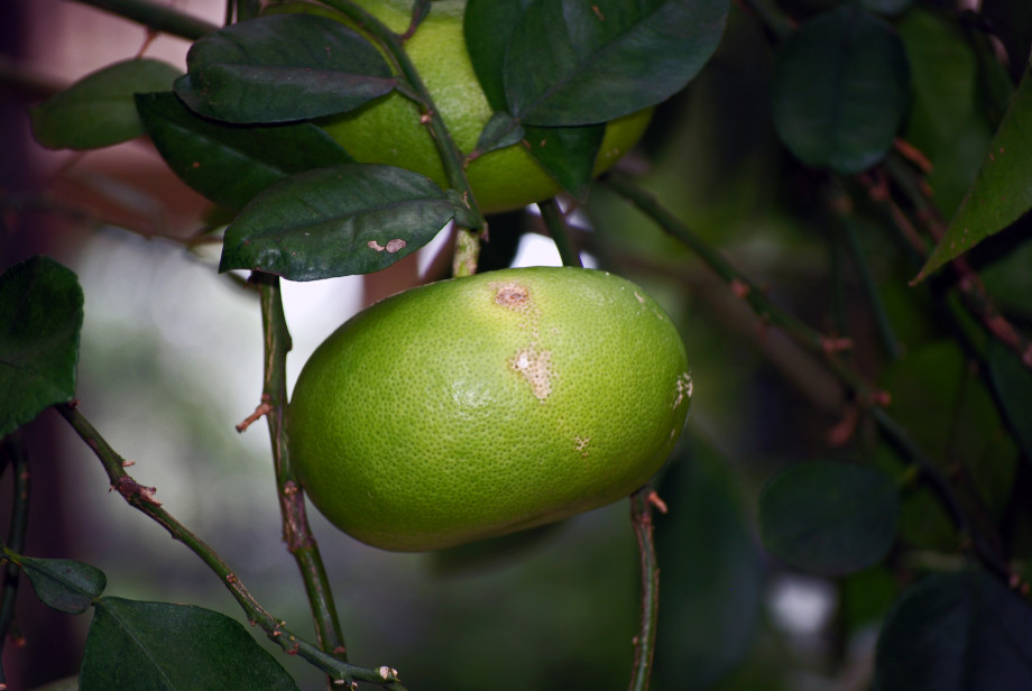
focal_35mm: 183
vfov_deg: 7.5
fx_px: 5253
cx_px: 516
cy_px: 346
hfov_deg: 11.2
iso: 200
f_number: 5
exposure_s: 1/60
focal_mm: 122
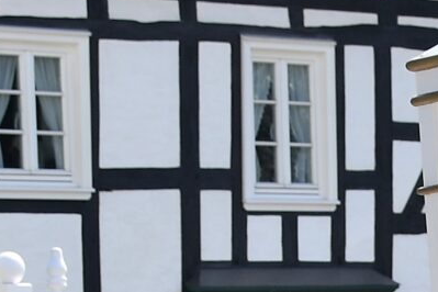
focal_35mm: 250
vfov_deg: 5.3
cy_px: 727
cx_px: 959
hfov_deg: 7.8
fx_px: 3041
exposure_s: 1/250
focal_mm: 26
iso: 100
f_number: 5.6
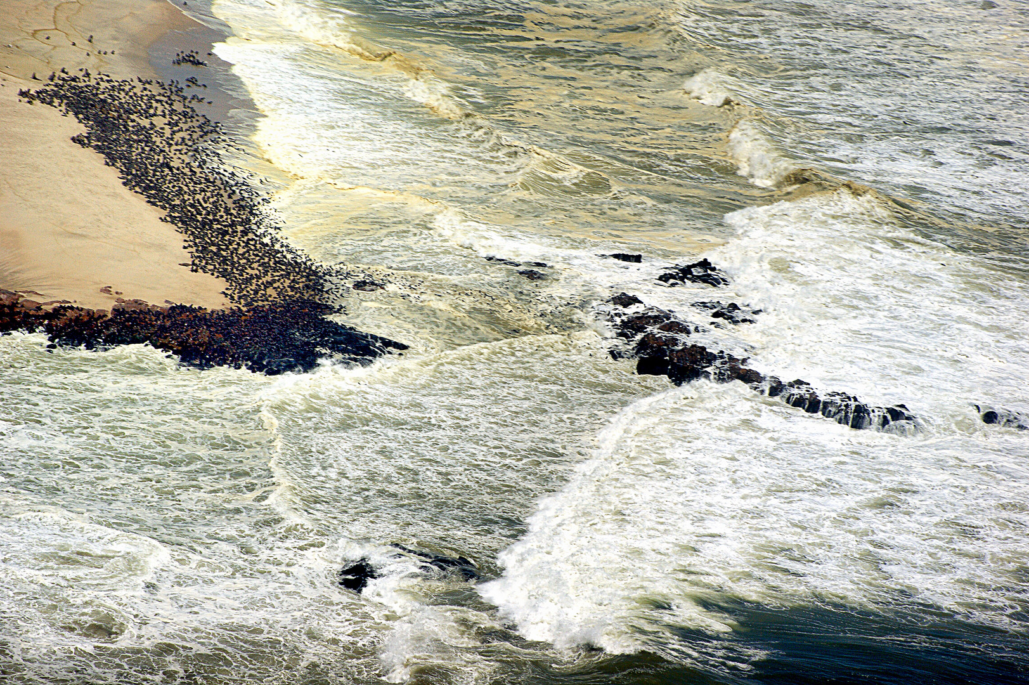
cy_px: 342
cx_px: 514
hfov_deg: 10.6
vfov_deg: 7.0
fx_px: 5570
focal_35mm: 195
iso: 100
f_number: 11
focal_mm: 130
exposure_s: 1/320
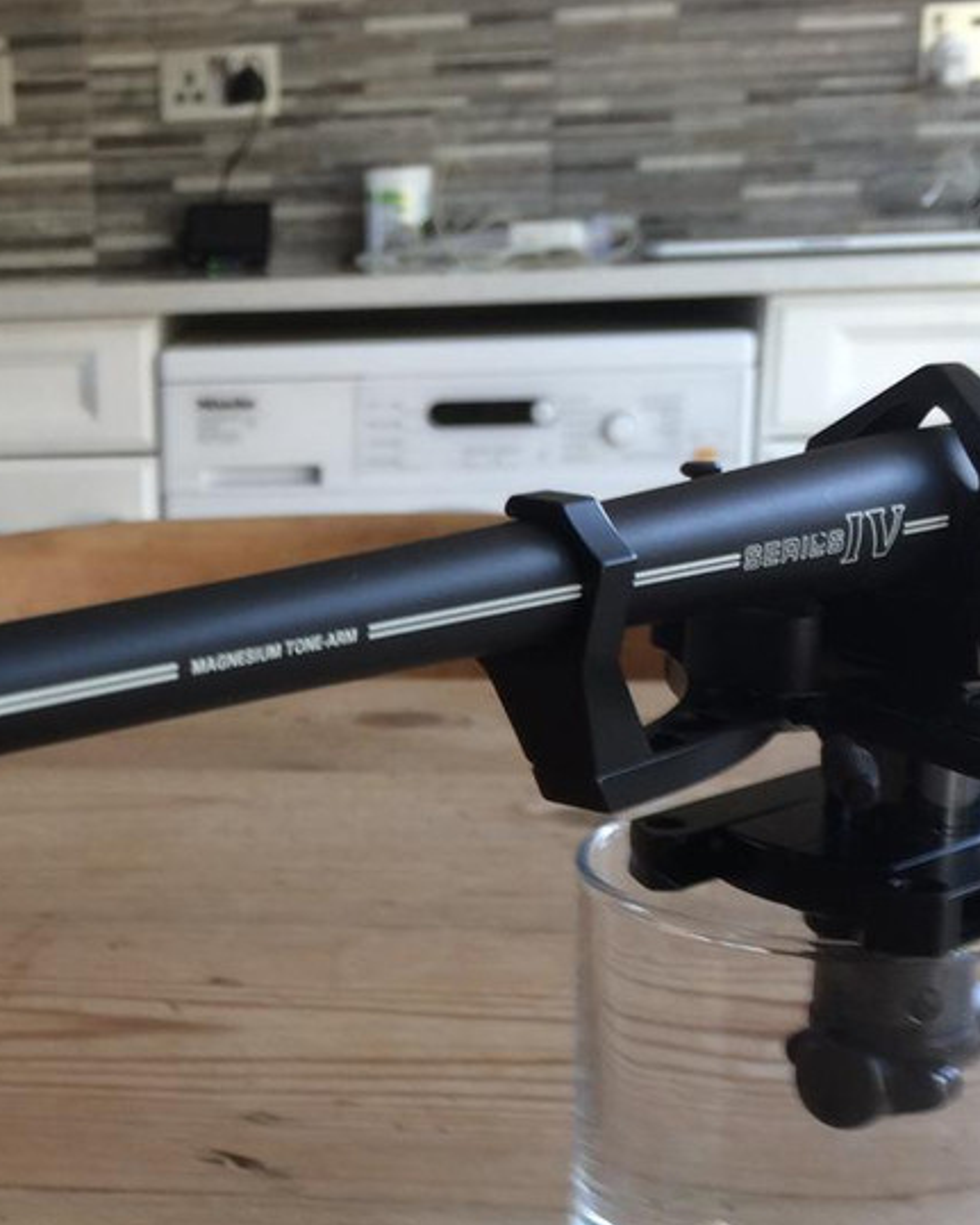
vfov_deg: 33.4
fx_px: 2031
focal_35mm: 56
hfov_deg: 26.2
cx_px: 88
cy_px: 780
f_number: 2.2
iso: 40
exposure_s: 1/50
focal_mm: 4.15
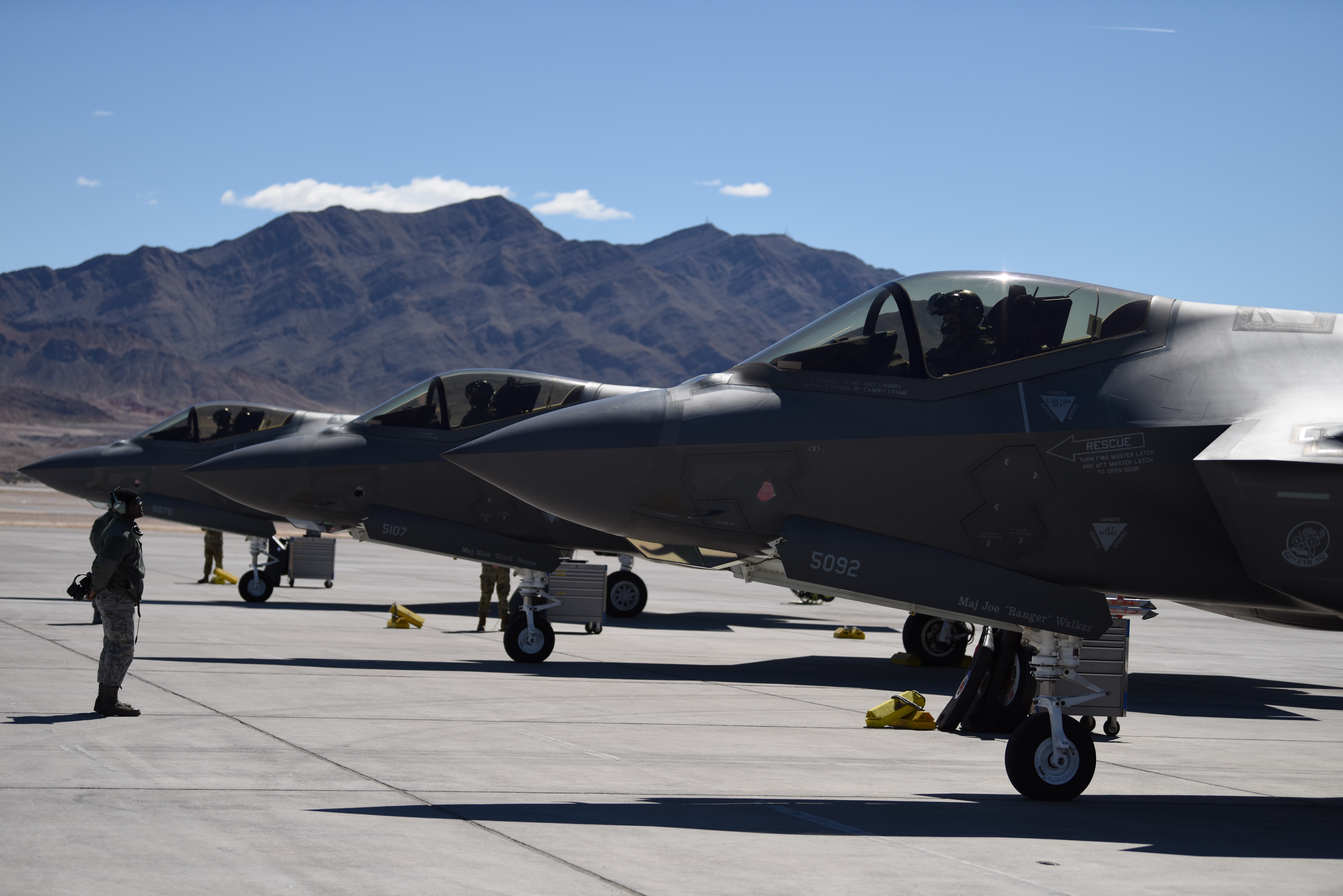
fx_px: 3060
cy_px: 448
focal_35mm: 82
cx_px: 672
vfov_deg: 16.7
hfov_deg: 24.8
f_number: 2.8
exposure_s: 1/5000
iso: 125
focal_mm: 82
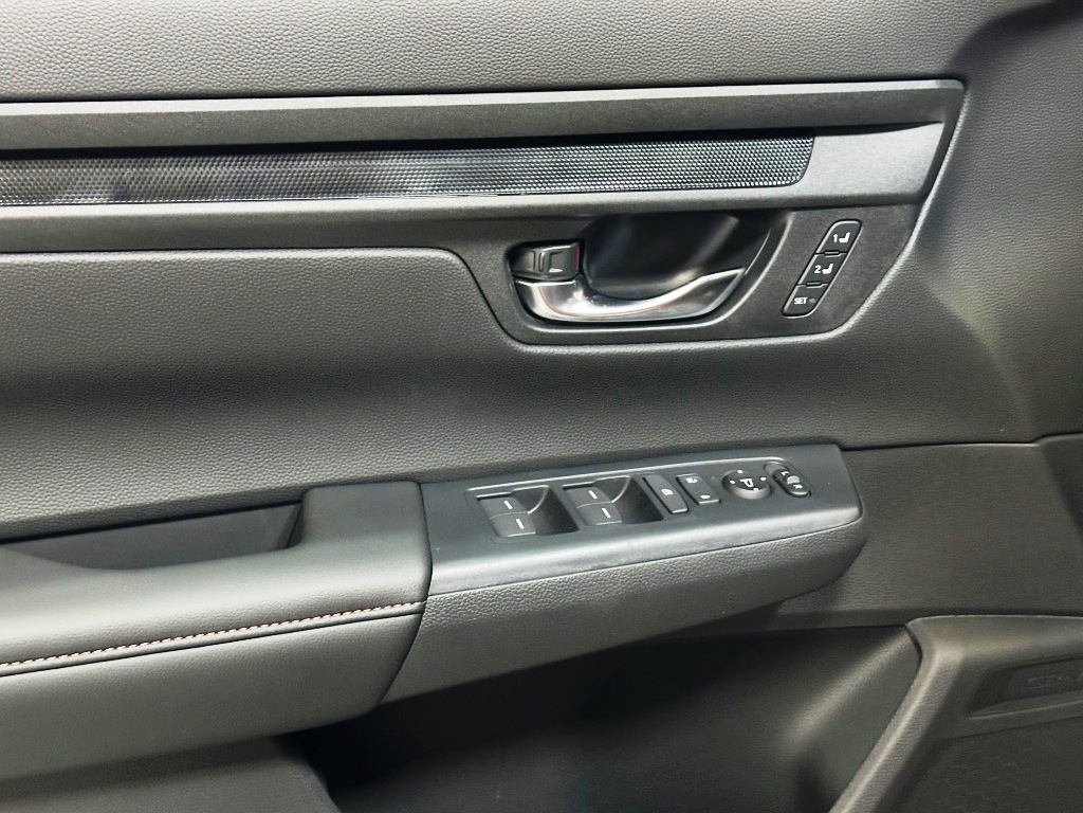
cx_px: 542
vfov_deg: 30.3
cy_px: 406
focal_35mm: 48
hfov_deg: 39.7
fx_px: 1502
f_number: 1.78
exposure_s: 1/24
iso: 640
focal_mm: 6.86
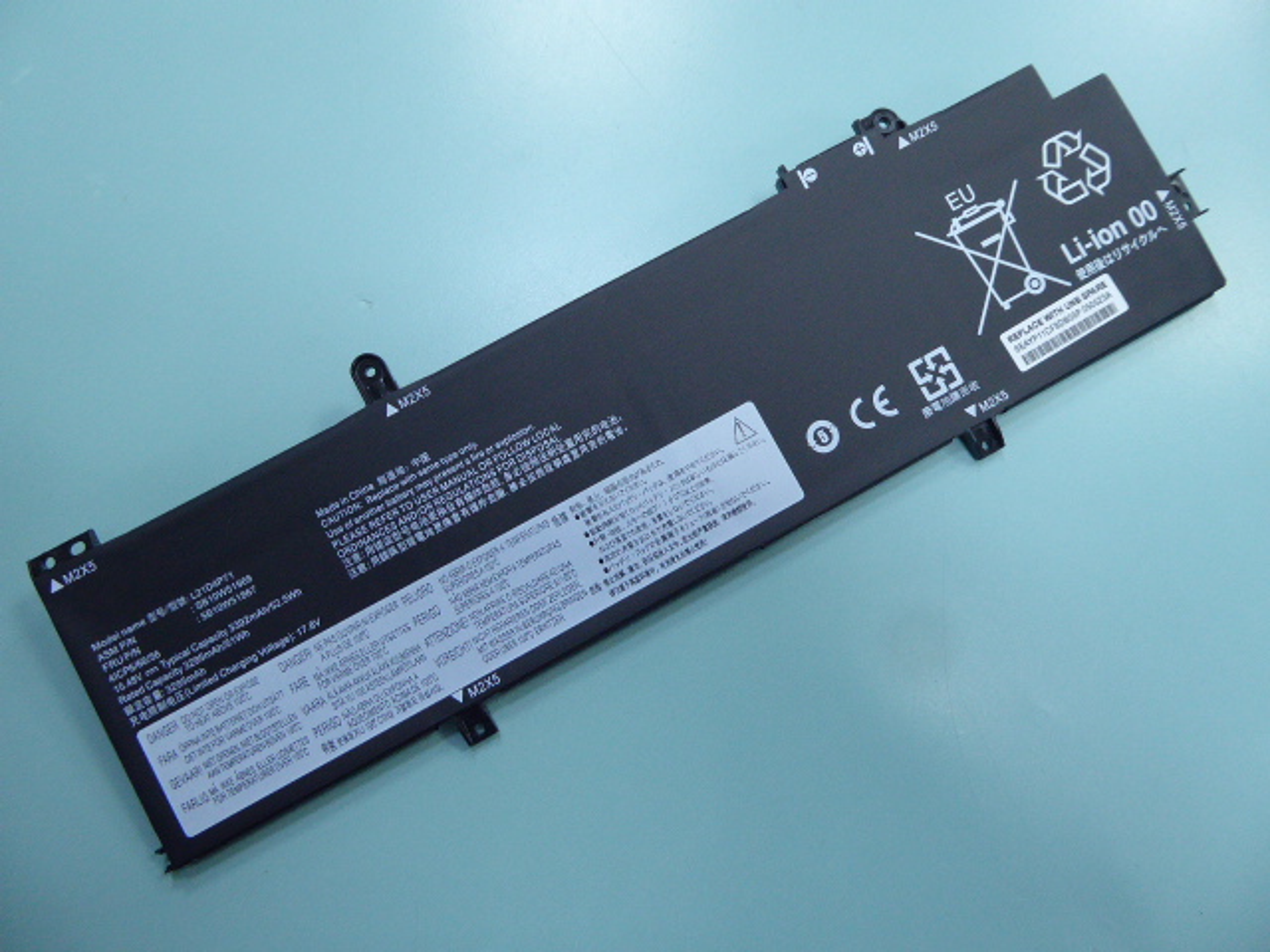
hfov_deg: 71.6
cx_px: 635
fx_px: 881
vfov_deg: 56.8
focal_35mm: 24
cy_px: 476
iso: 400
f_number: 3.3
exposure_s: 1/40
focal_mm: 4.3
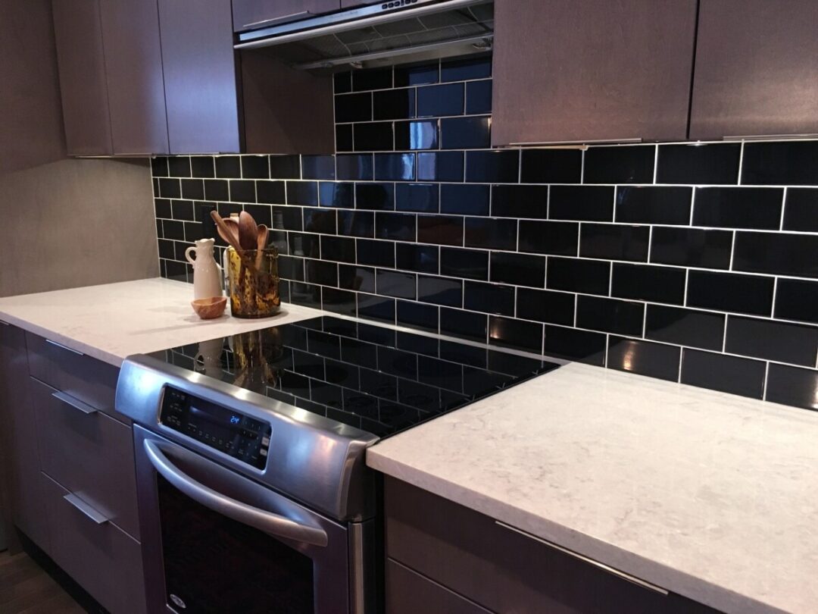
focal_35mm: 29
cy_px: 307
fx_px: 685
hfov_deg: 61.7
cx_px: 409
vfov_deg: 48.2
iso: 160
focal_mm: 4.15
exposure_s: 1/30
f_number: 2.2
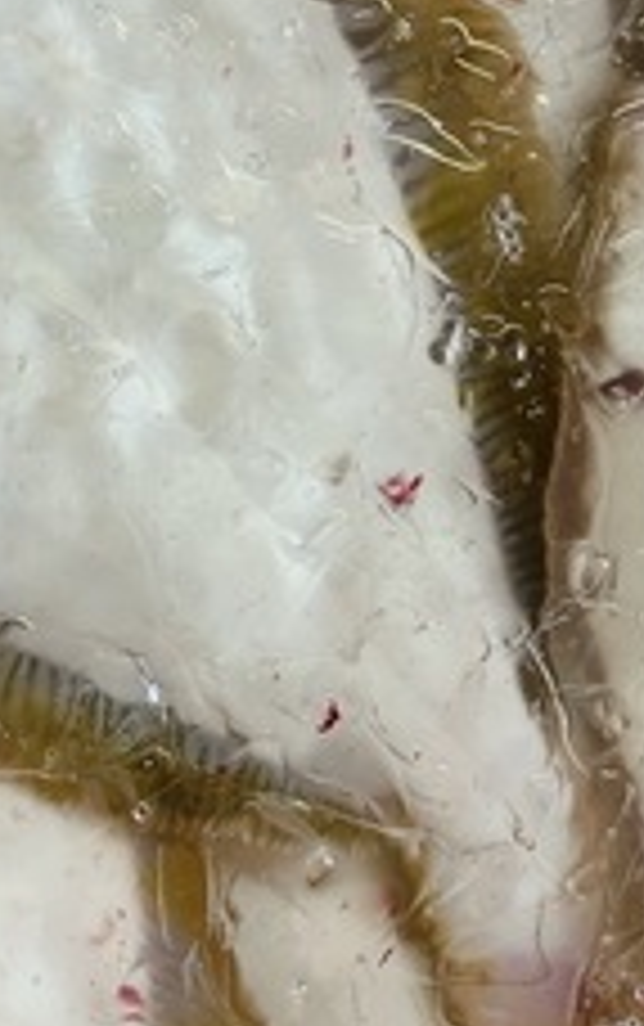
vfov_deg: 31.5
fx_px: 1821
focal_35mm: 65
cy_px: 441
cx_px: 286
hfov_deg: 20.1
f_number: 1.8
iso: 125
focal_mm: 3.99
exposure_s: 1/50
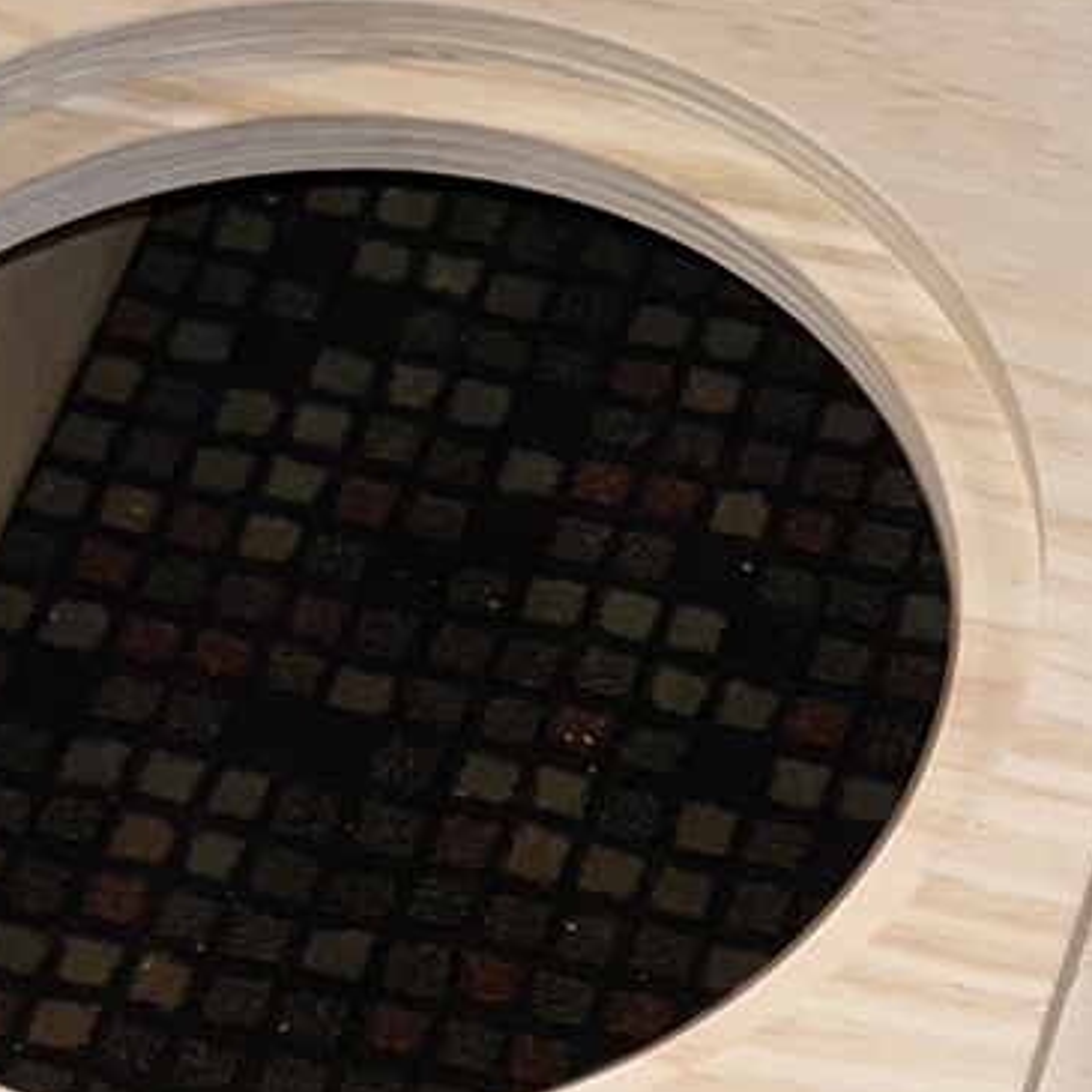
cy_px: 1394
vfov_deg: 13.1
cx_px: 963
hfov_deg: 13.4
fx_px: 4604
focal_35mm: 129
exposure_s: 1/4
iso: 40
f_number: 1.5
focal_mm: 5.7
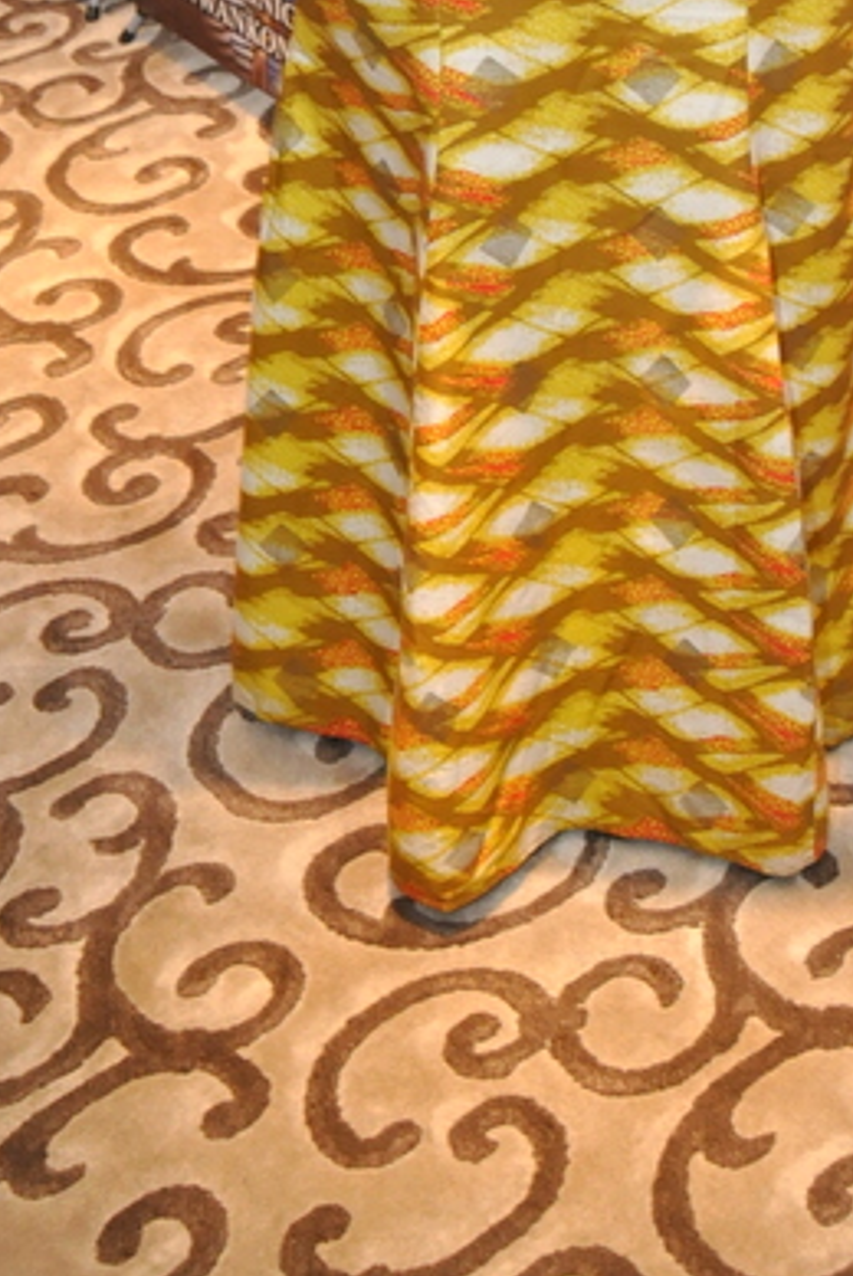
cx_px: 1009
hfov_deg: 18.3
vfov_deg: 24.8
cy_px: -371
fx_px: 2519
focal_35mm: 71
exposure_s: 1/60
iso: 1250
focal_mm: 18
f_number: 6.3
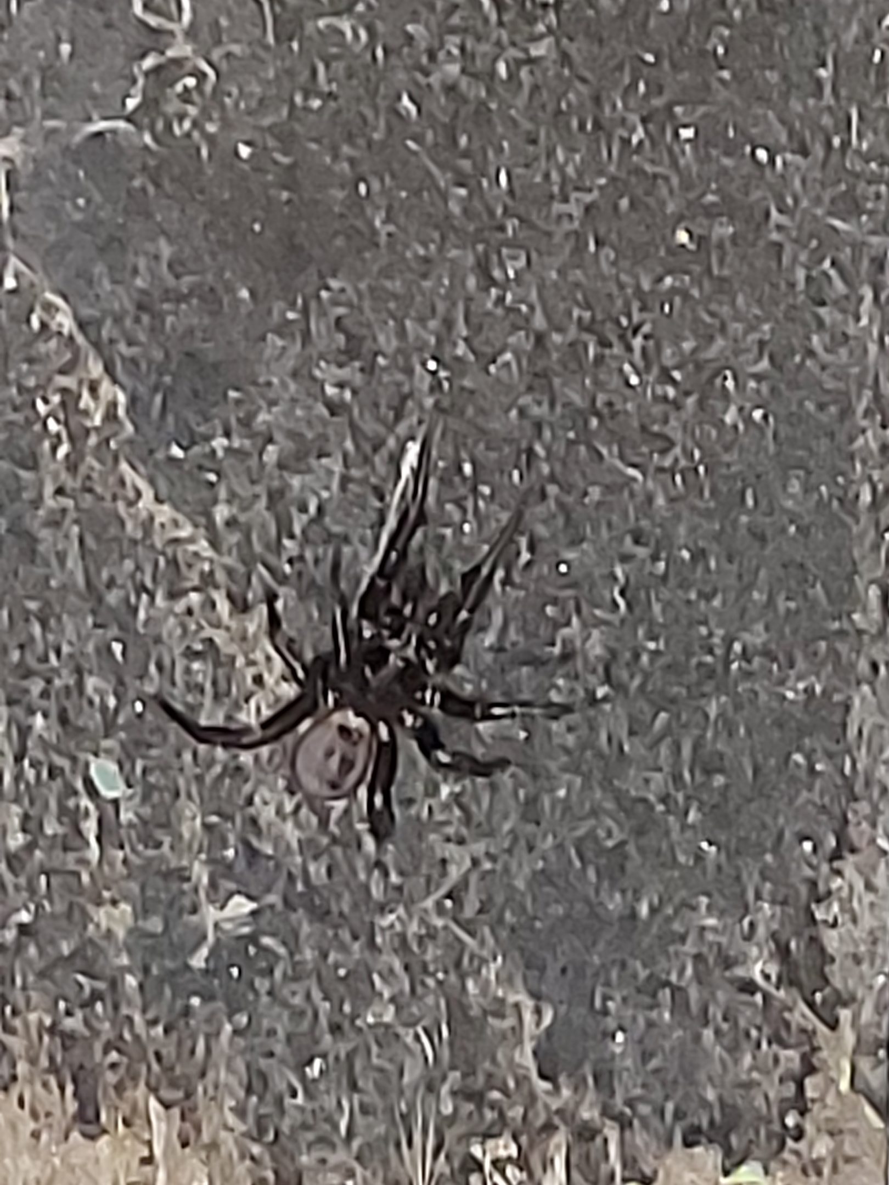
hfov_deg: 56.8
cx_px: 444
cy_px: 592
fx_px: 822
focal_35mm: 24
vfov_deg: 71.6
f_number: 1.8
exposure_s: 1/30
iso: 250
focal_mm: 5.23
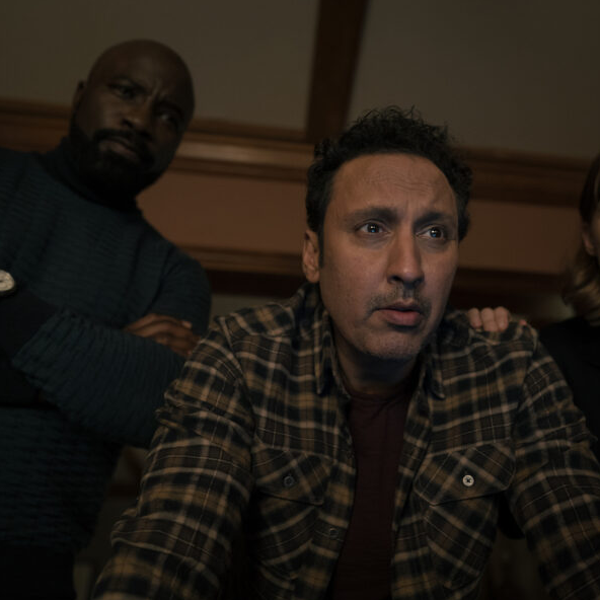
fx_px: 608
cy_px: 301
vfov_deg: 52.5
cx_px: 349
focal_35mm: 31
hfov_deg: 52.3
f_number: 2.2
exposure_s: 1/125
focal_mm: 24
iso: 3200
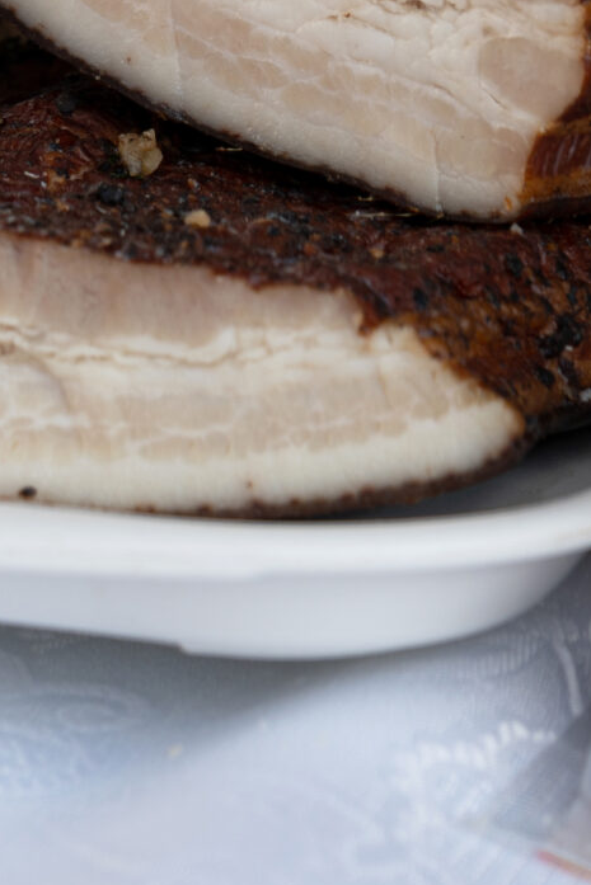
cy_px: -55
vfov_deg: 8.0
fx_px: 6325
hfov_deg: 5.3
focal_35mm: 257
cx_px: -479
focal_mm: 70
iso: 100
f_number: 5.6
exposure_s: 1/160
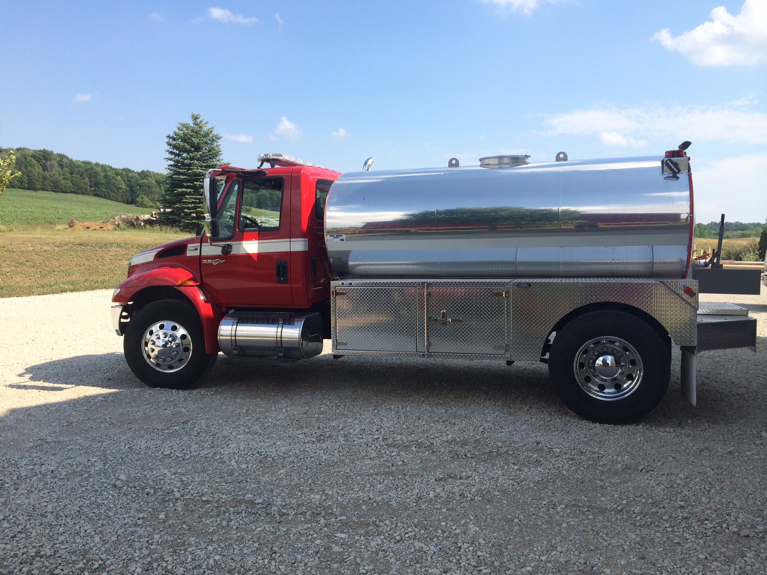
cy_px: 288
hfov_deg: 60.0
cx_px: 384
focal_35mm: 30
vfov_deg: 46.8
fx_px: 665
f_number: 2.2
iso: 32
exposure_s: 1/1642
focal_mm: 4.12
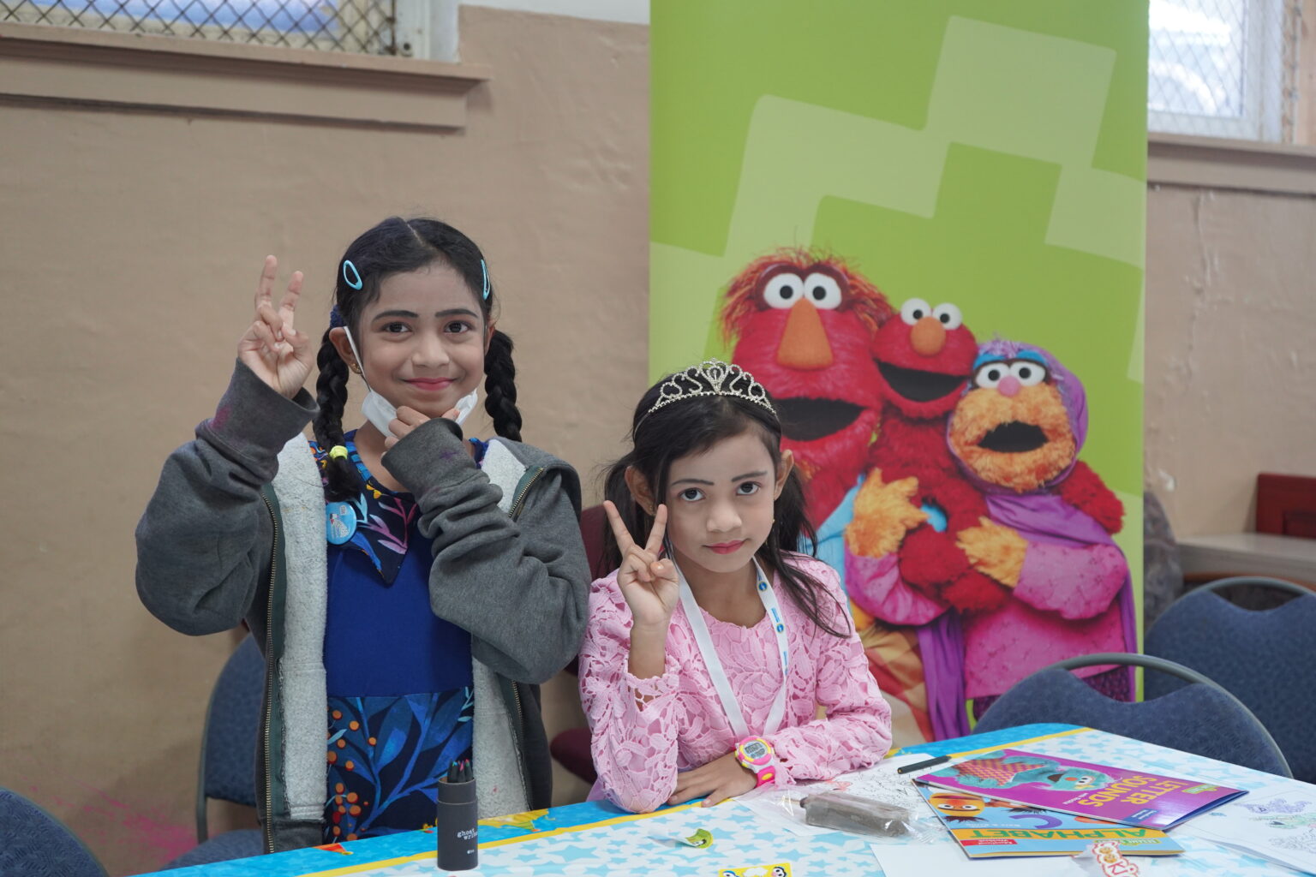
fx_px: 1608
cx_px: 658
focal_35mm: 44
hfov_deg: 44.5
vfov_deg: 30.5
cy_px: 438
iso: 2000
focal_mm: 44
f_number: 4.5
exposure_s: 1/160
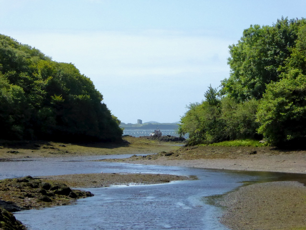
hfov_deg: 13.1
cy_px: 115
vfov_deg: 9.8
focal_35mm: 151
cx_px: 153
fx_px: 1335
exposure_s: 1/2000
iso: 800
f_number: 6.3
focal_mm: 27.1
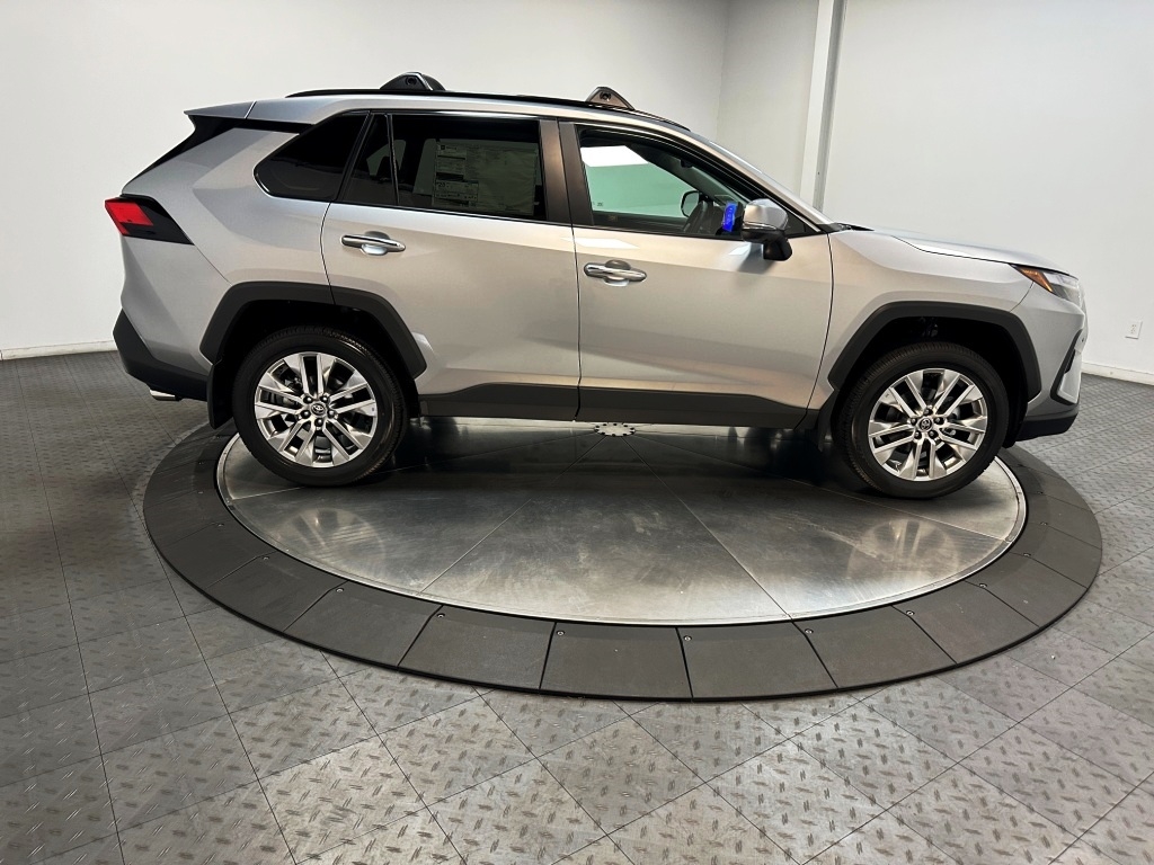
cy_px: 432
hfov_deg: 71.6
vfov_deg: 56.8
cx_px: 577
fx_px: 800
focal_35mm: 24
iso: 320
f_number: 1.78
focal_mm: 6.86
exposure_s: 1/60
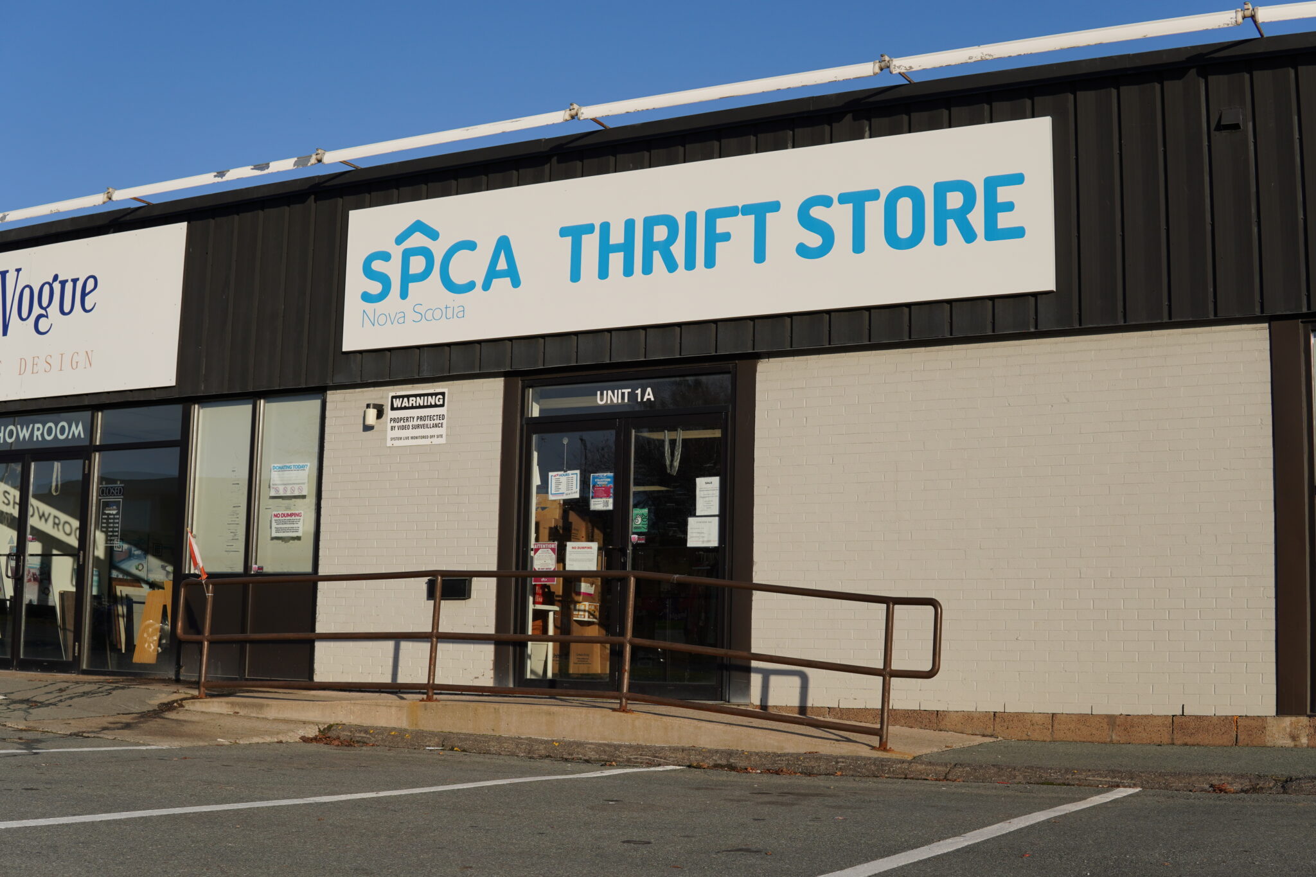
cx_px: 658
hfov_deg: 43.6
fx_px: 1645
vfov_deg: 29.9
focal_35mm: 45
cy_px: 438
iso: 100
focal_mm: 30
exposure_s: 1/500
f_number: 7.1
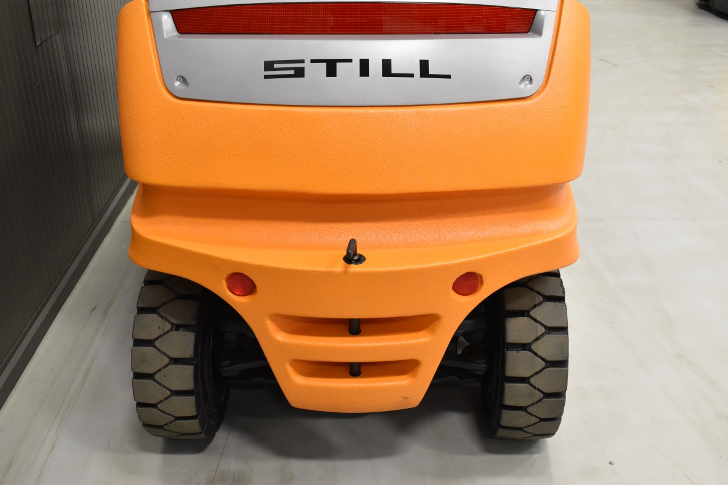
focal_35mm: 38
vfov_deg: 35.5
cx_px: 364
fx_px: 758
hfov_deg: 51.3
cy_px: 242
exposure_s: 1/40
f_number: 5.6
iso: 1600
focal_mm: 25
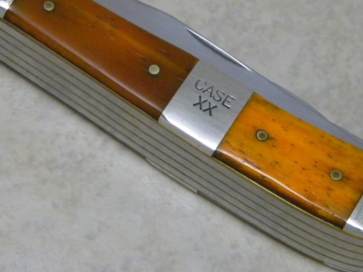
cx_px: 190
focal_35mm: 150
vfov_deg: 9.9
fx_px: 1573
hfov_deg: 13.2
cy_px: 101
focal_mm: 19
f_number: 4.7
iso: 800
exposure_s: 1/50
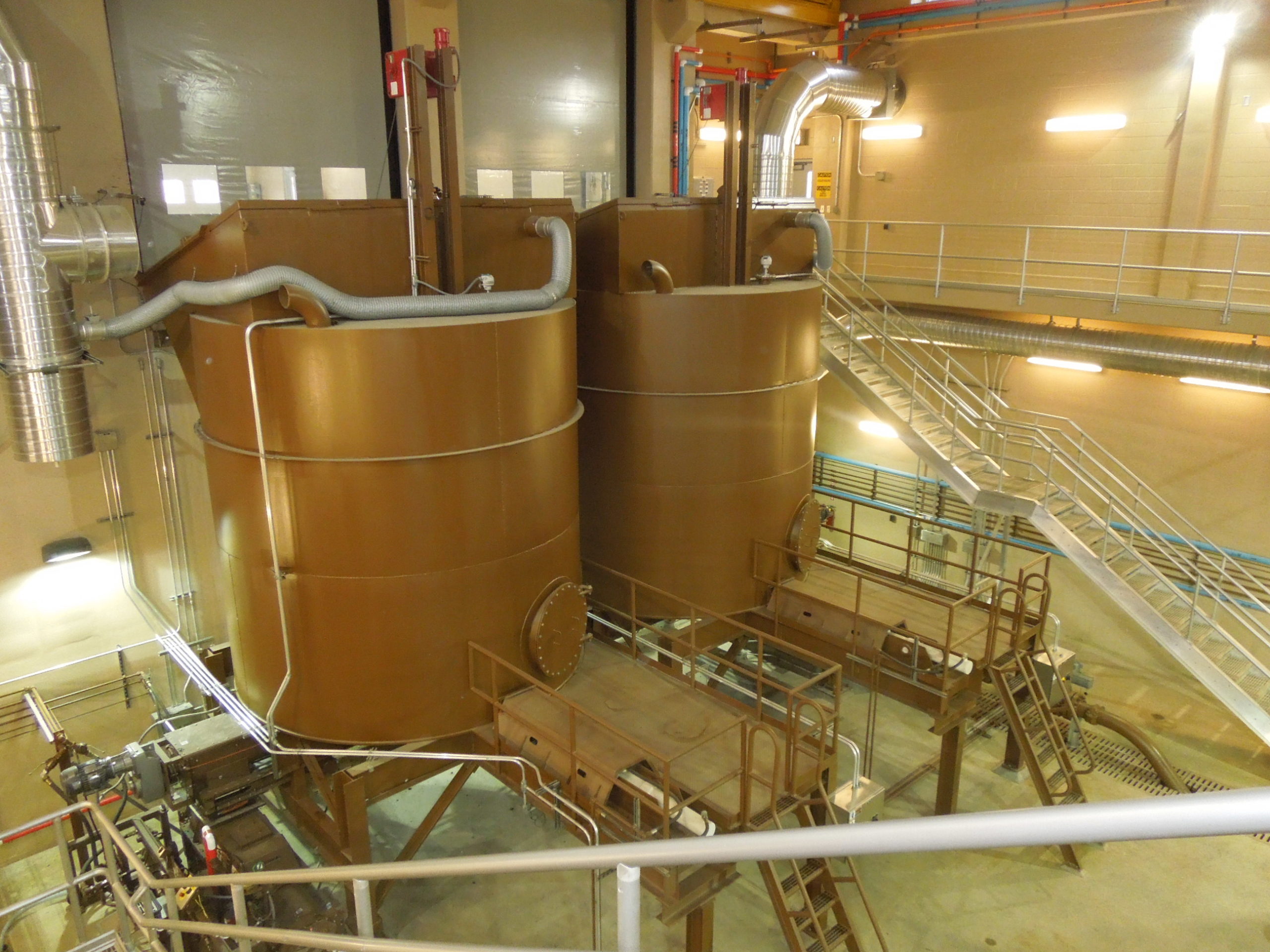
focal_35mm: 25
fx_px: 917
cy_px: 476
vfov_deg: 54.9
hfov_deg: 69.4
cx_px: 635
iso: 800
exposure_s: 1/30
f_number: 3.3
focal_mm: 4.5
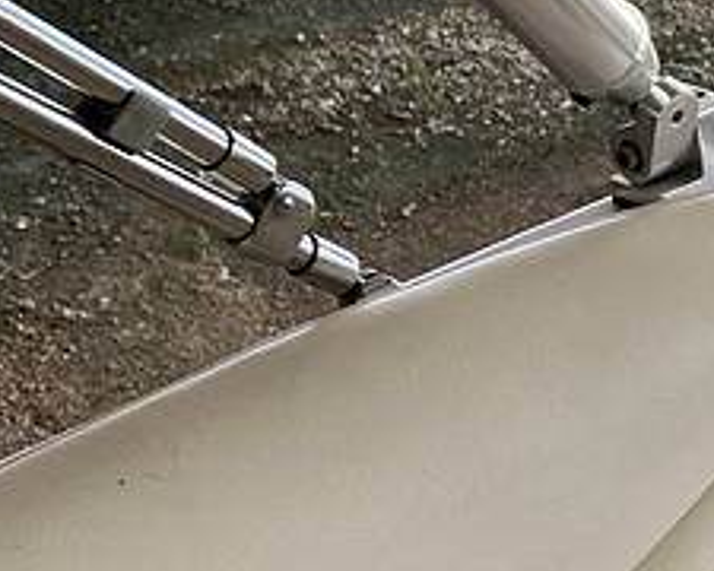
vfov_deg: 13.5
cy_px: 542
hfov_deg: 15.2
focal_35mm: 113
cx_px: 1196
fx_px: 2388
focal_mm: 5.7
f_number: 1.5
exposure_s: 1/241
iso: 50
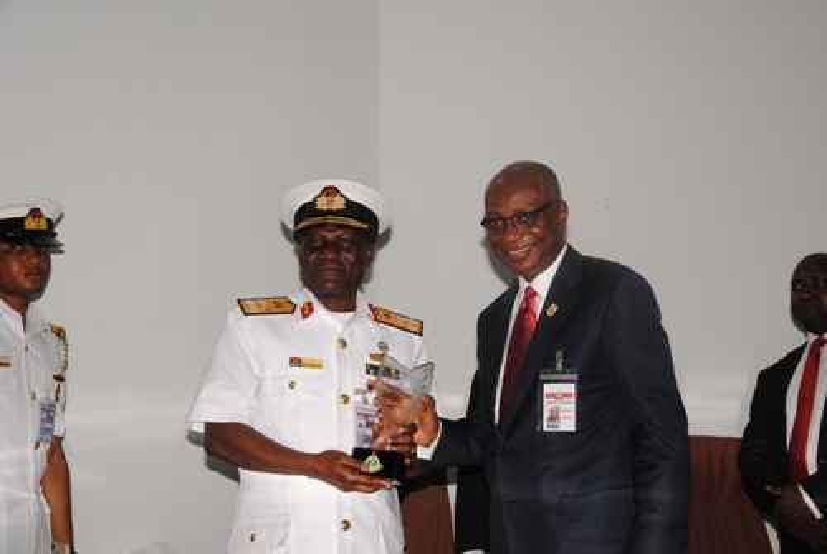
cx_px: 414
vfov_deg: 21.6
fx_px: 1449
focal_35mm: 63
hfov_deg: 31.8
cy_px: 277
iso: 400
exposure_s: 1/60
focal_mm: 42
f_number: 5.6
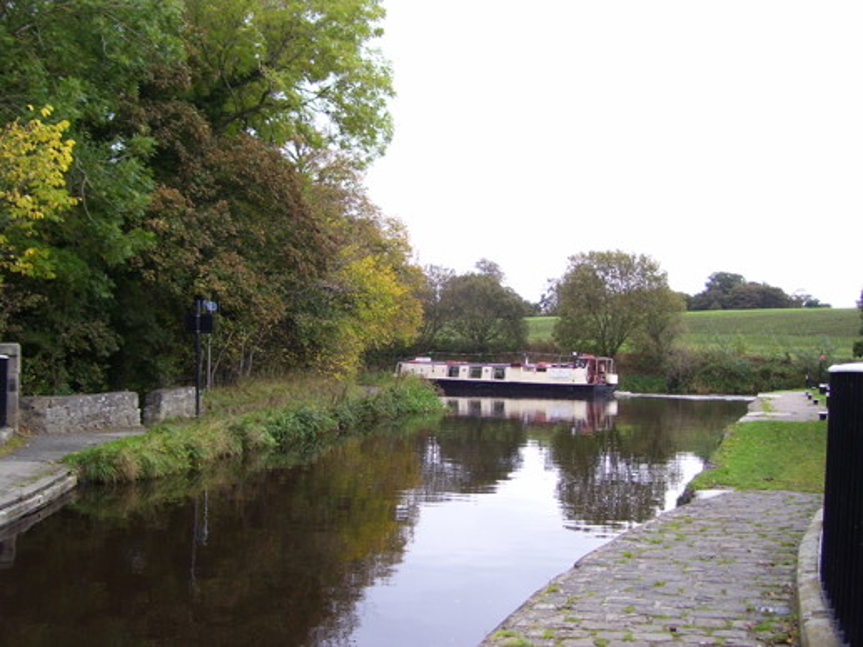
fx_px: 923
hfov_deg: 50.1
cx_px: 432
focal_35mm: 37
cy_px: 324
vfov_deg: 38.7
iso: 80
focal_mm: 6
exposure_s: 1/180
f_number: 2.7
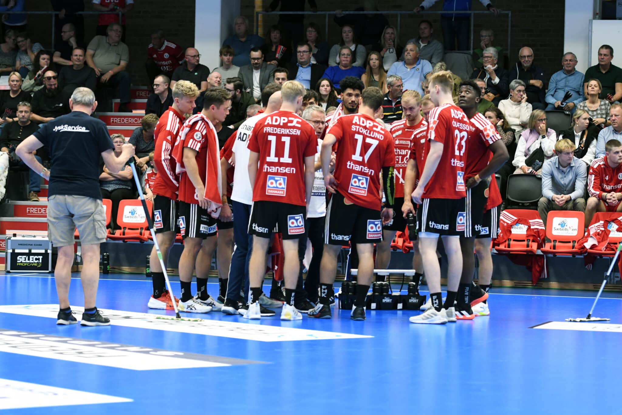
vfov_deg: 11.4
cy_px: 208
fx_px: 2073
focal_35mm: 120
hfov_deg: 17.1
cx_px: 311
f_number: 2.8
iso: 2500
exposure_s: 1/640
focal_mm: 80
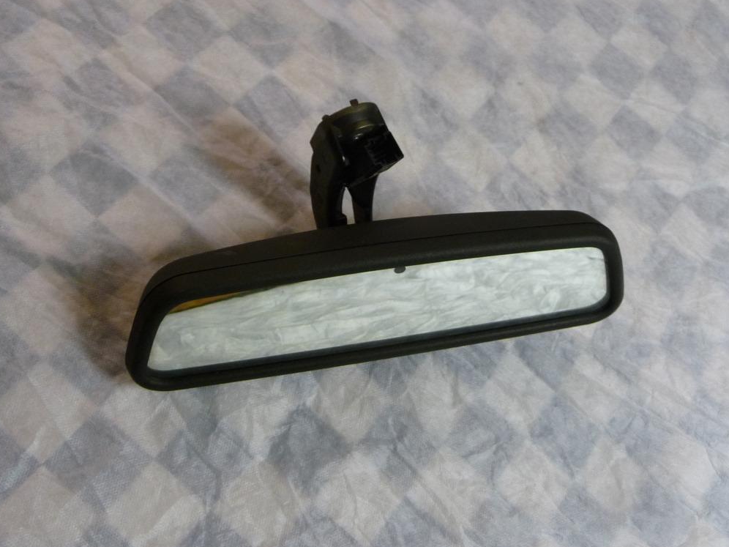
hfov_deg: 50.1
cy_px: 277
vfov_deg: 38.7
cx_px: 369
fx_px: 779
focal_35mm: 37
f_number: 3.3
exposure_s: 1/30
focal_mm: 4.7
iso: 200
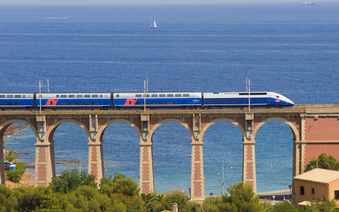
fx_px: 1885
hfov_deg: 10.3
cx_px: 170
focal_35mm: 204
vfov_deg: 6.4
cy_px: 110
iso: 400
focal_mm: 200
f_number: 16
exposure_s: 1/500
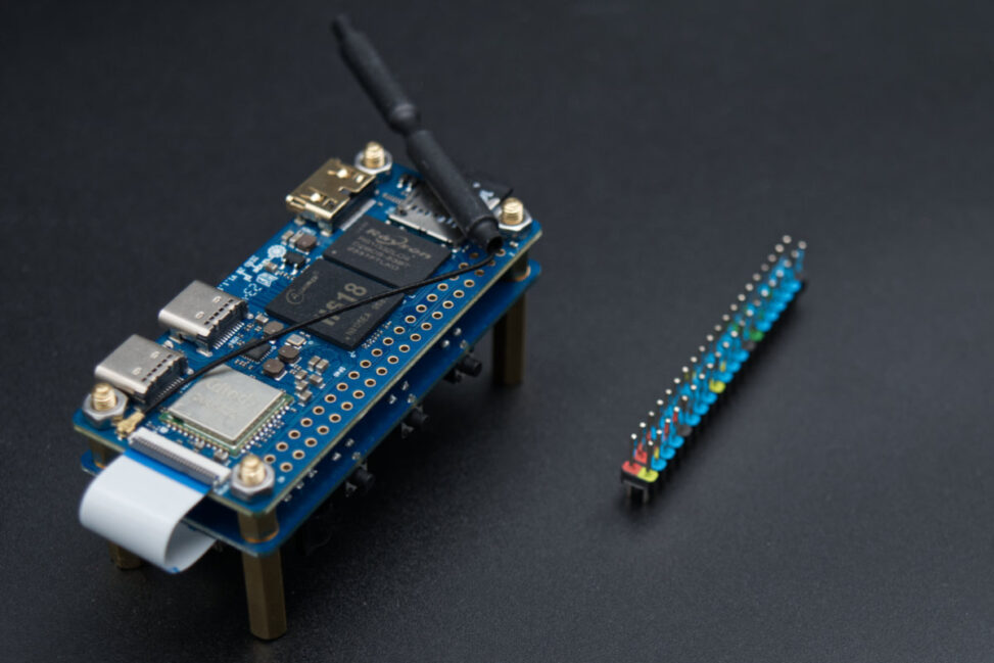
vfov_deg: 19.7
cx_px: 497
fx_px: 1905
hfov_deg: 29.2
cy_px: 332
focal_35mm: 69
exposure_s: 1/80
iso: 200
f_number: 5
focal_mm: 46
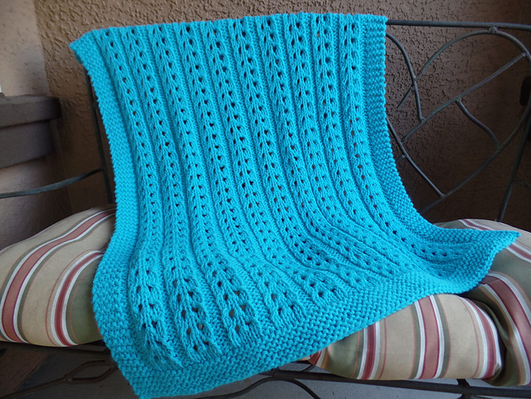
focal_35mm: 23
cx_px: 266
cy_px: 200
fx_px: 353
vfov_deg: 58.9
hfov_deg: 73.9
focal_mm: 4.1
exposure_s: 1/30
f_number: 2.8
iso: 100
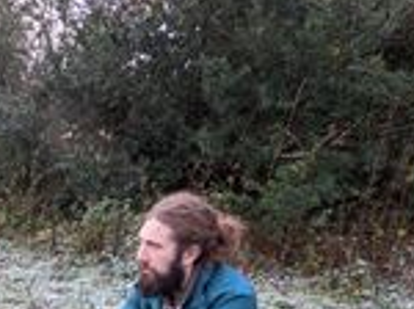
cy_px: 345
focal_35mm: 37
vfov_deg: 33.3
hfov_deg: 45.7
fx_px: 442
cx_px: 46
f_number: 2.2
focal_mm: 2.22
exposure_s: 1/71.1
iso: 32
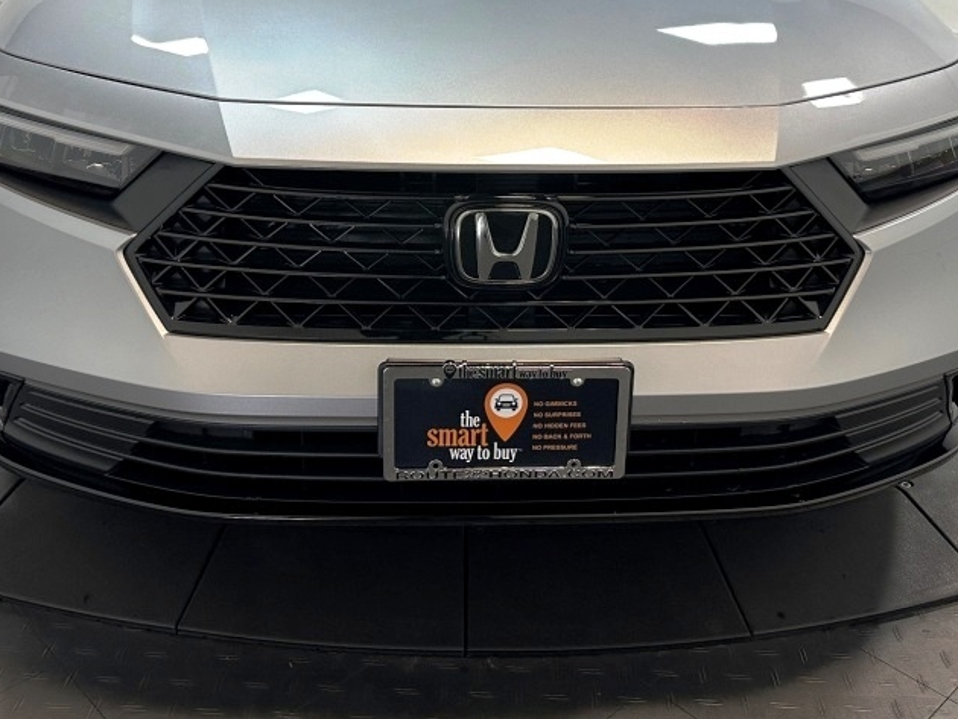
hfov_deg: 47.8
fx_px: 1080
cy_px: 169
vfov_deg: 35.9
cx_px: 470
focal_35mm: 39
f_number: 1.78
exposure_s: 1/60
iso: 200
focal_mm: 6.86
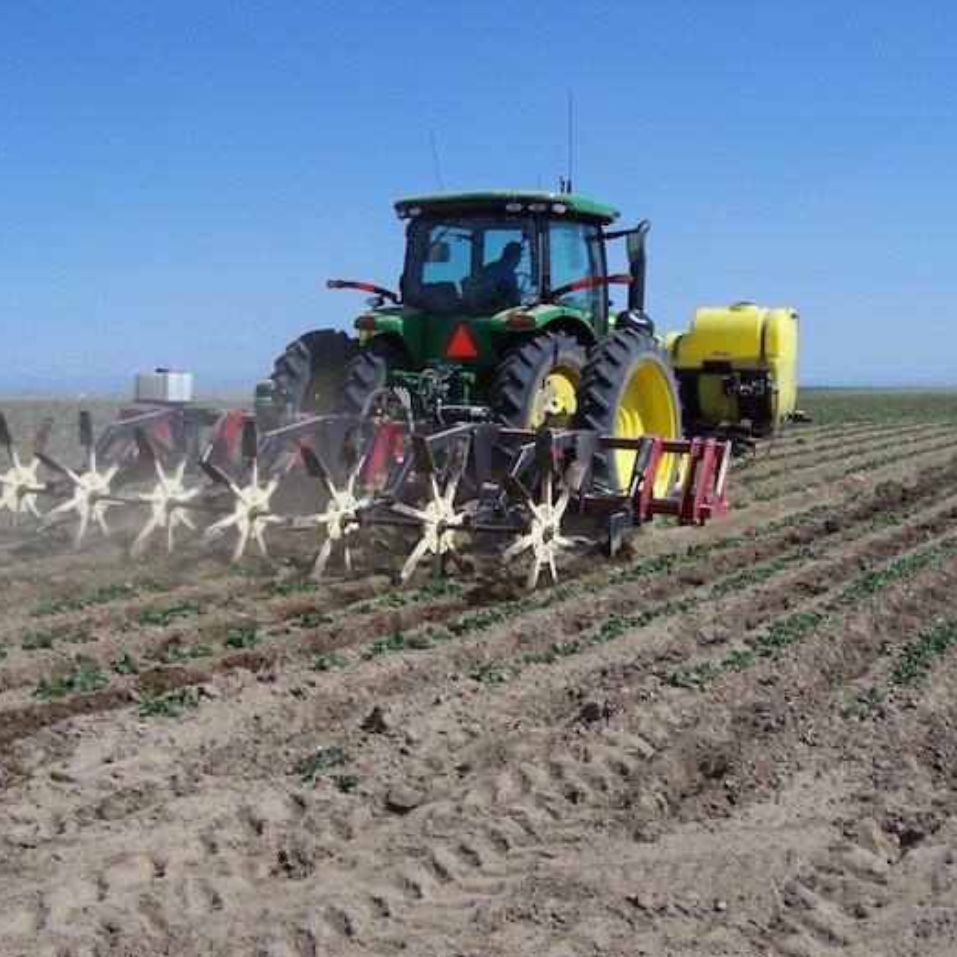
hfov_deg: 37.5
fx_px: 1408
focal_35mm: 45
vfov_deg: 37.6
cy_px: 479
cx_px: 517
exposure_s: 1/640
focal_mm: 6.3
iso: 64
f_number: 4
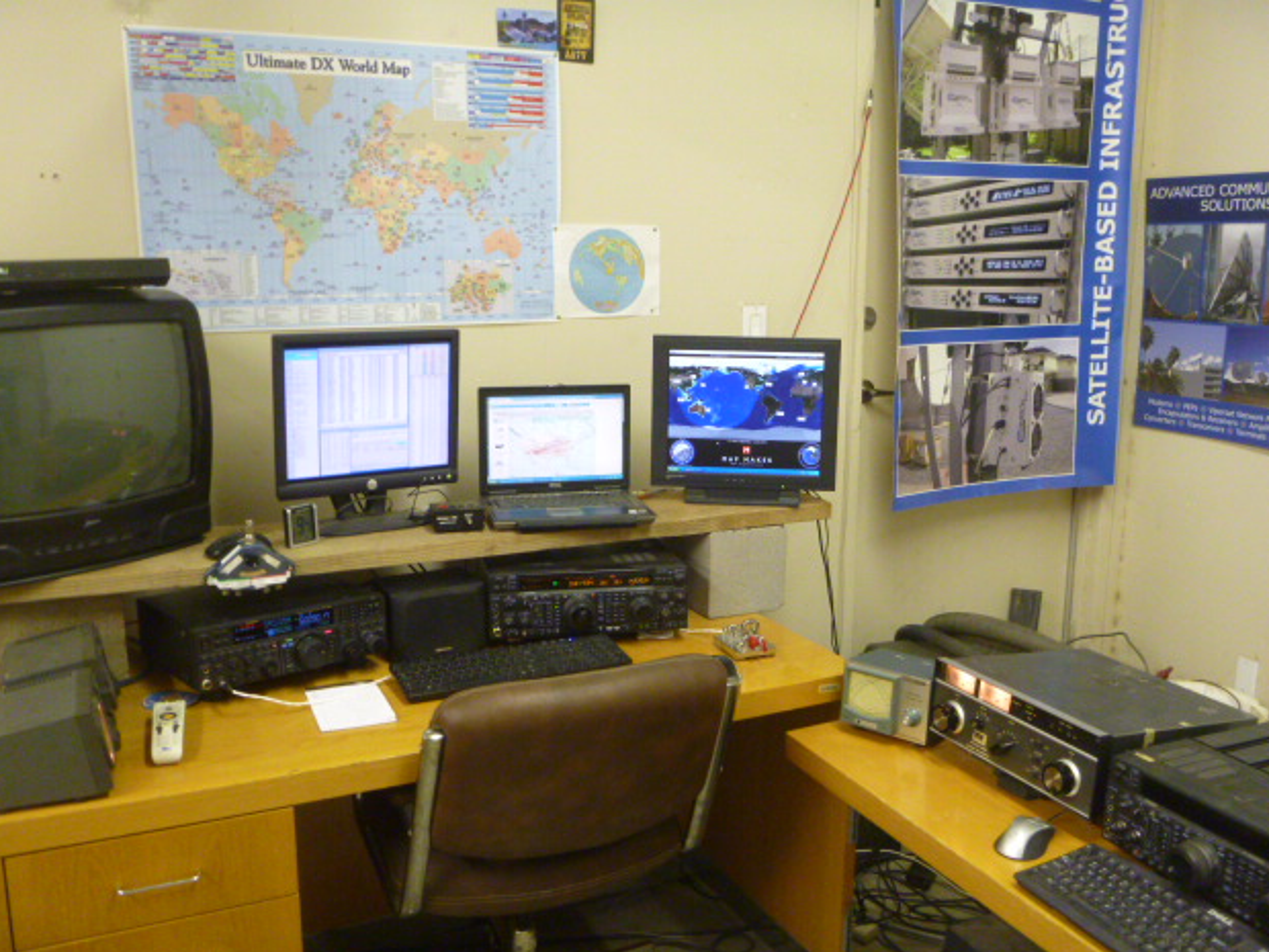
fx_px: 1173
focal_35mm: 32
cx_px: 645
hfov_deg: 56.8
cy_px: 489
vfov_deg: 44.2
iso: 400
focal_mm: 5.5
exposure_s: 1/8
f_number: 4.2
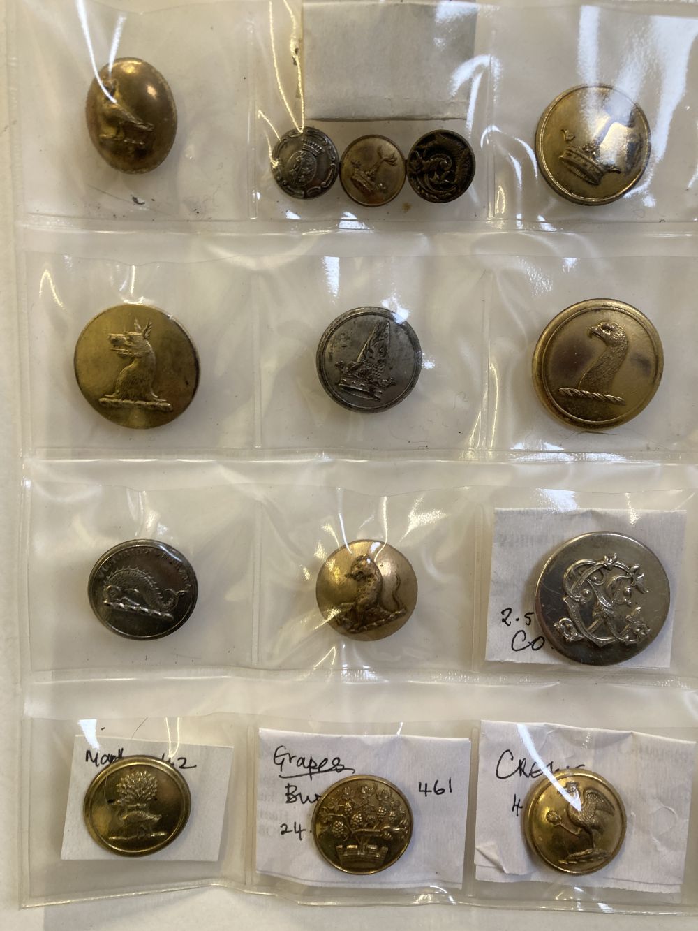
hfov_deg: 49.8
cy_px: 466
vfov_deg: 63.4
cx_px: 349
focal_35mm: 28
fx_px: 753
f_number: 1.8
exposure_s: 1/50
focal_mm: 3.99
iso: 64
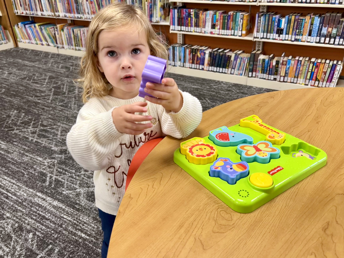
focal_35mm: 26
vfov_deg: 53.1
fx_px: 258
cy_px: 129
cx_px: 172
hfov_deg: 67.3
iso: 80
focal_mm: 5.7
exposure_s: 1/60
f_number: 1.5
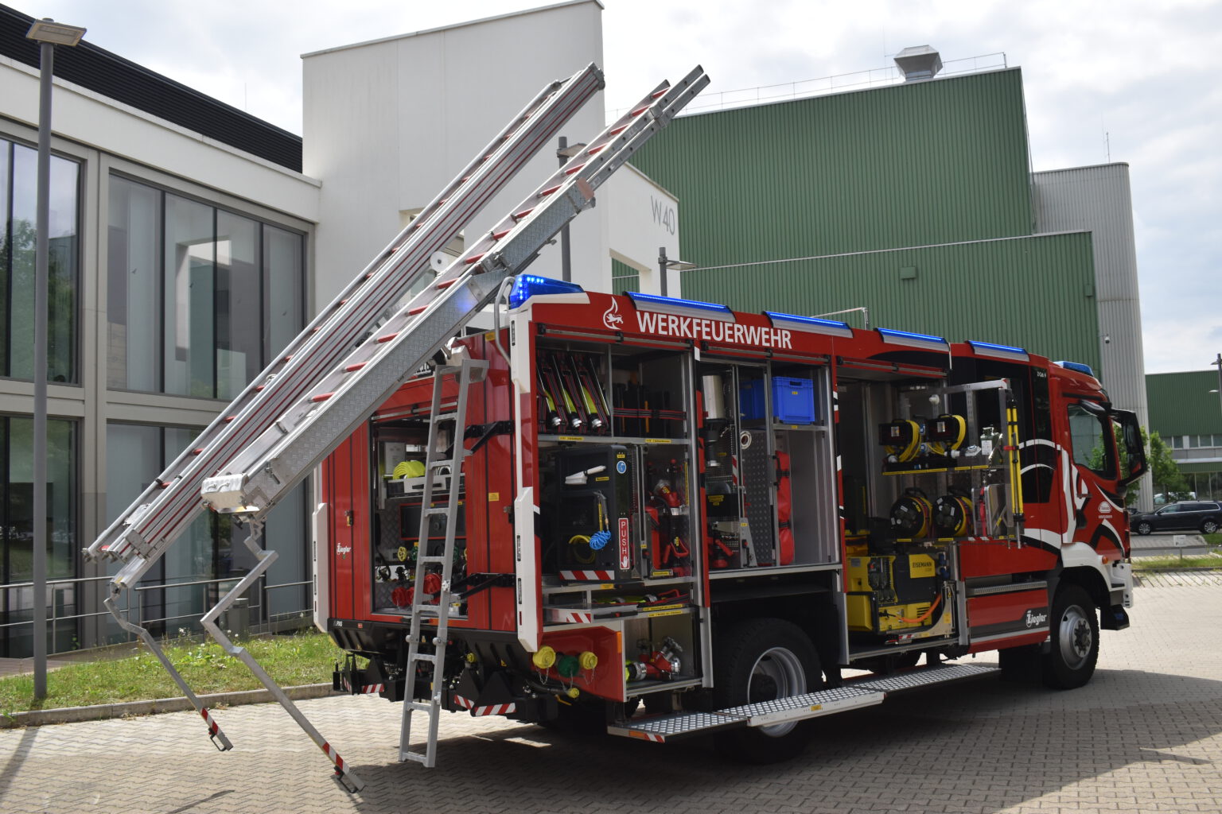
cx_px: 611
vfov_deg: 38.4
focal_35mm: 34
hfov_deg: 55.1
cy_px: 407
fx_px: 1171
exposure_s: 1/1600
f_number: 6.3
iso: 400
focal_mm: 23
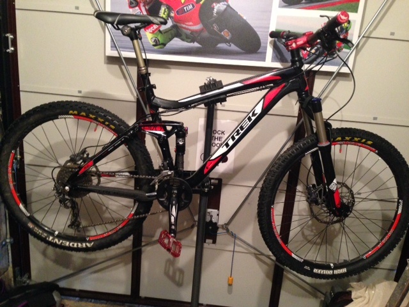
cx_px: 204
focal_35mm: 33
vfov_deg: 42.9
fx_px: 390
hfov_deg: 55.4
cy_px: 154
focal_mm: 4.12
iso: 400
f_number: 2.4
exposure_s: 1/17
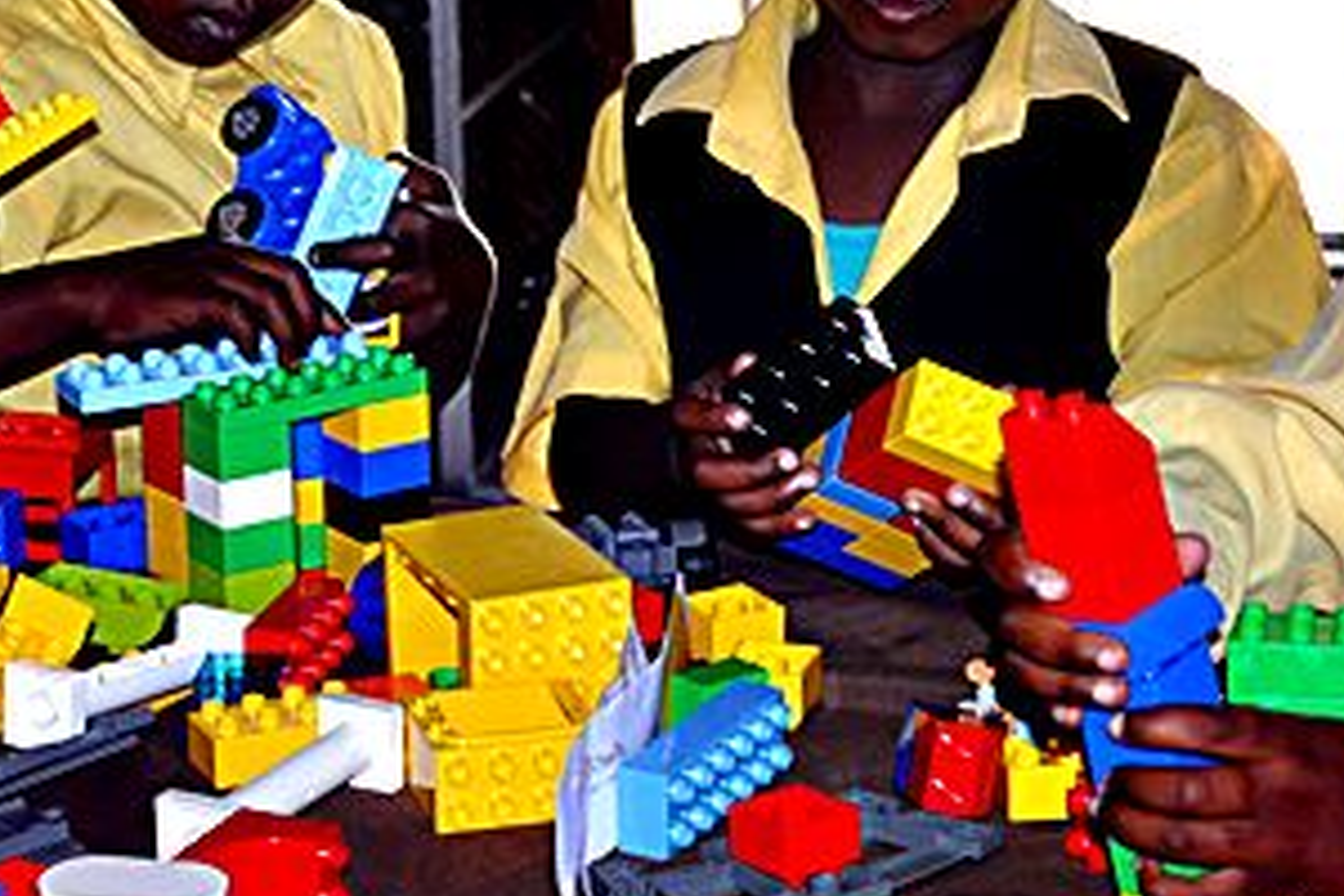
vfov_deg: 12.7
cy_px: 307
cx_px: 323
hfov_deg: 18.8
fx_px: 4032
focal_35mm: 108
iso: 800
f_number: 5
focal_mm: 36
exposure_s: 1/60
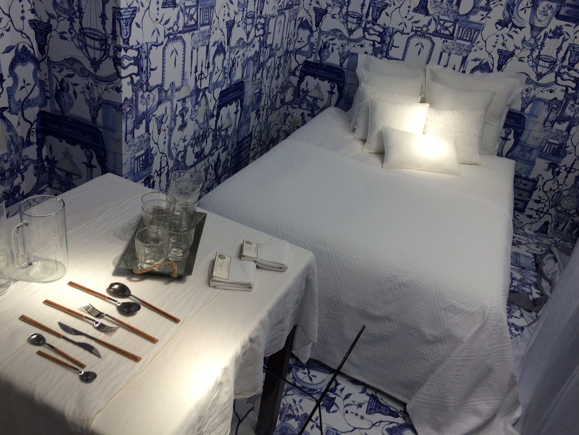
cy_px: 218
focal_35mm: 29
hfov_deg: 61.7
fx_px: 485
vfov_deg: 48.2
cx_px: 290
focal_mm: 4.15
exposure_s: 1/100
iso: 32
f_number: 2.2
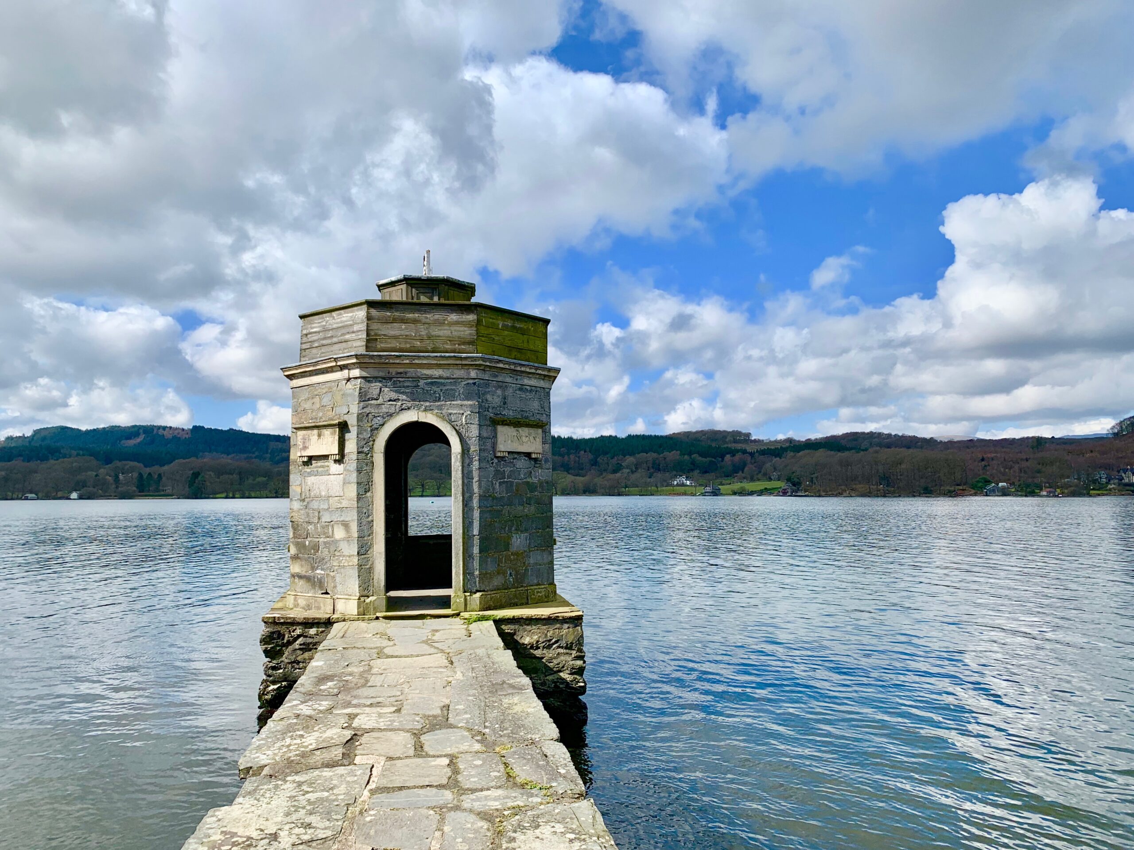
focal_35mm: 26
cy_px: 425
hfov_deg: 67.3
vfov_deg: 53.1
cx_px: 567
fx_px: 852
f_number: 1.8
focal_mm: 4.25
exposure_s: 1/2611
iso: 25
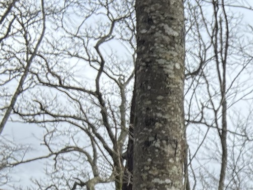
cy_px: 321
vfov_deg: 14.5
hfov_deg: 19.5
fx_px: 672
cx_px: 335
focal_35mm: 92
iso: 32
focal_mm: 2.69
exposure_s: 1/172
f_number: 1.9
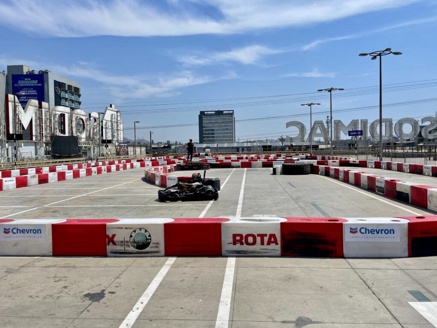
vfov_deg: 53.1
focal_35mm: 26
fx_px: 328
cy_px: 164
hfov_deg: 67.3
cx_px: 218
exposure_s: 1/7813
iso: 32
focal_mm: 4.2
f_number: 1.6
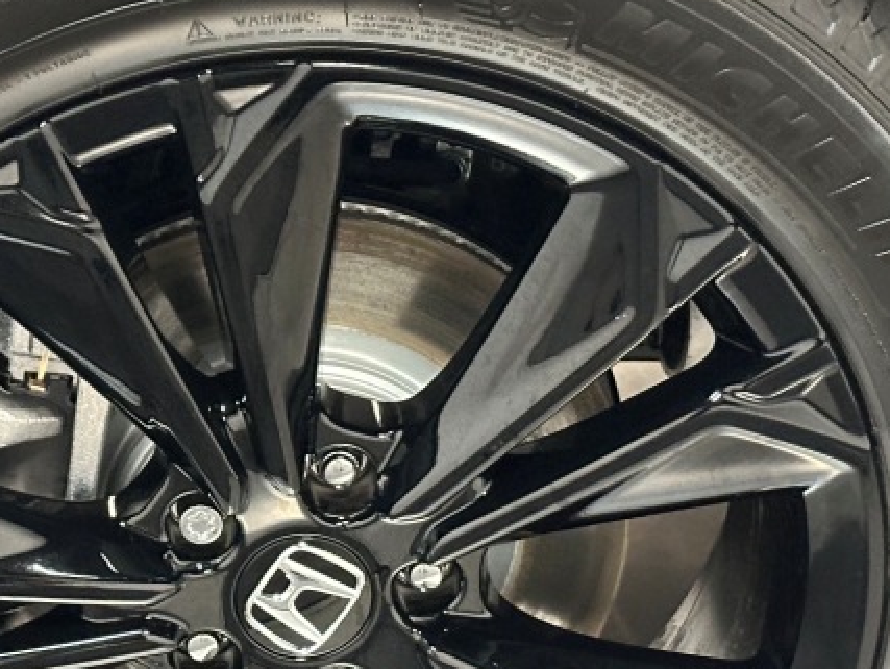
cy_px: 519
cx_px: 279
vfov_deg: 12.9
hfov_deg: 17.1
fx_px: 2959
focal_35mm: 115
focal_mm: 6.86
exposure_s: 1/24
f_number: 1.78
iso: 640
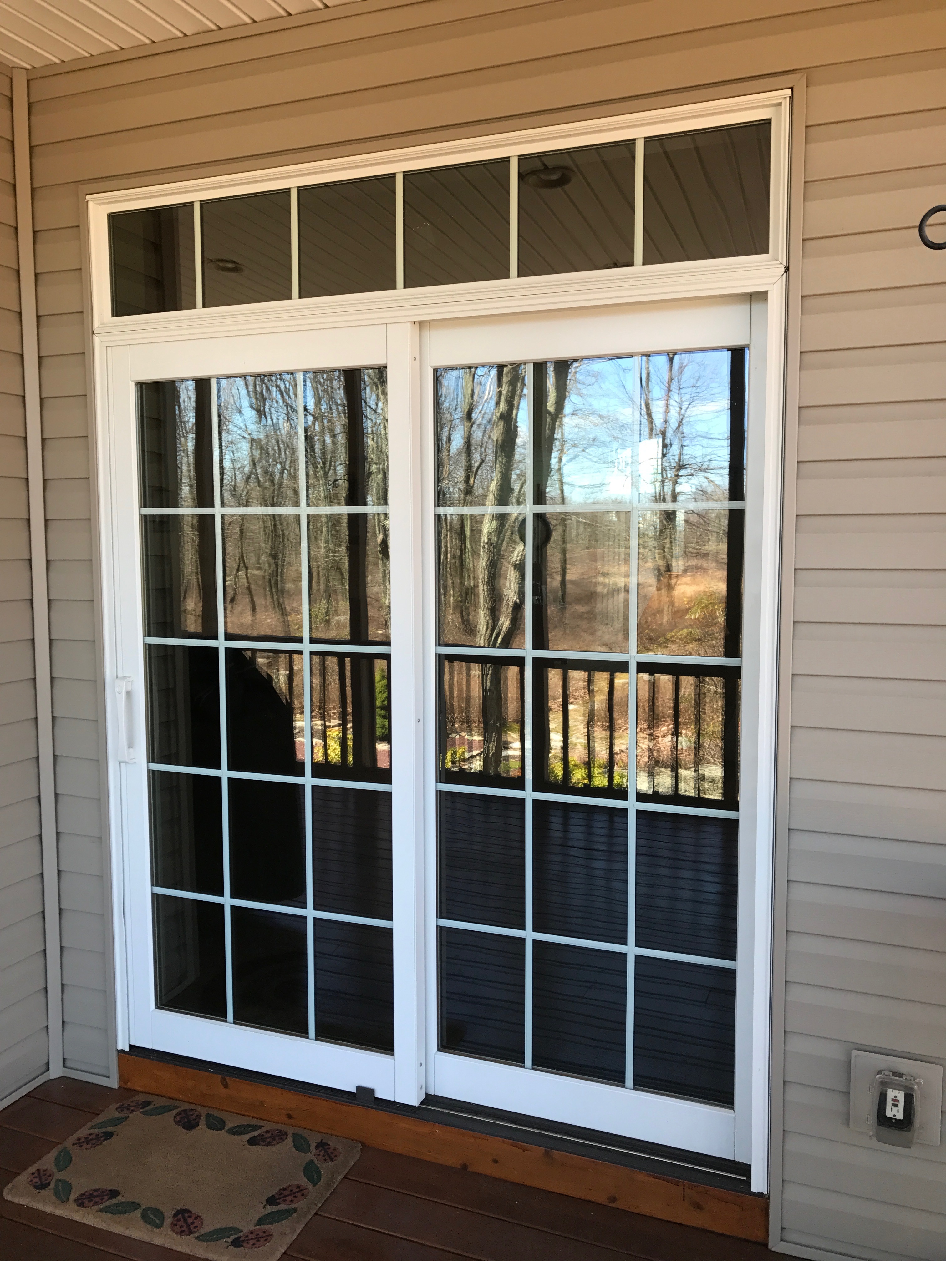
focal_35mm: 28
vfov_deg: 63.4
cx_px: 473
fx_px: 1020
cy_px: 630
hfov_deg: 49.7
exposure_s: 1/90
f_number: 1.8
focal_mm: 3.99
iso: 25
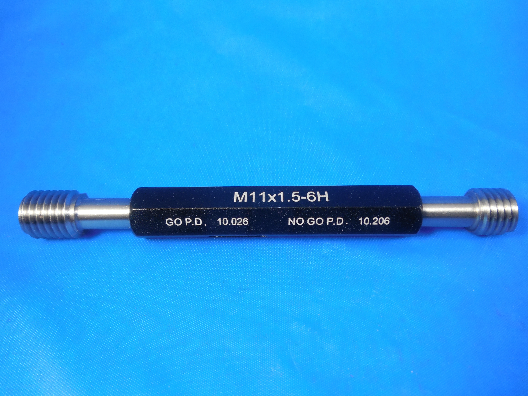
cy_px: 198
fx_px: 381
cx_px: 264
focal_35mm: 25
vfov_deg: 54.9
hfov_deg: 69.4
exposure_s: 1/30
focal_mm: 4.5
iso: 160
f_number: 3.3
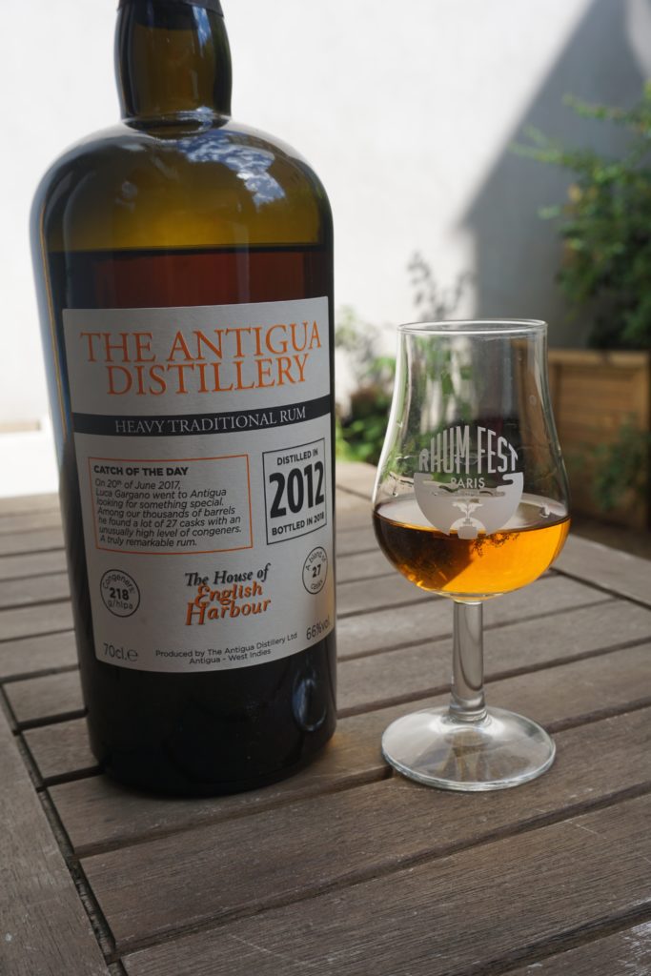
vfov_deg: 53.1
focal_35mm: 36
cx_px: 326
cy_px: 488
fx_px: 976
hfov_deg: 36.9
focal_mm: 24
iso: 100
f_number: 8
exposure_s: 1/125
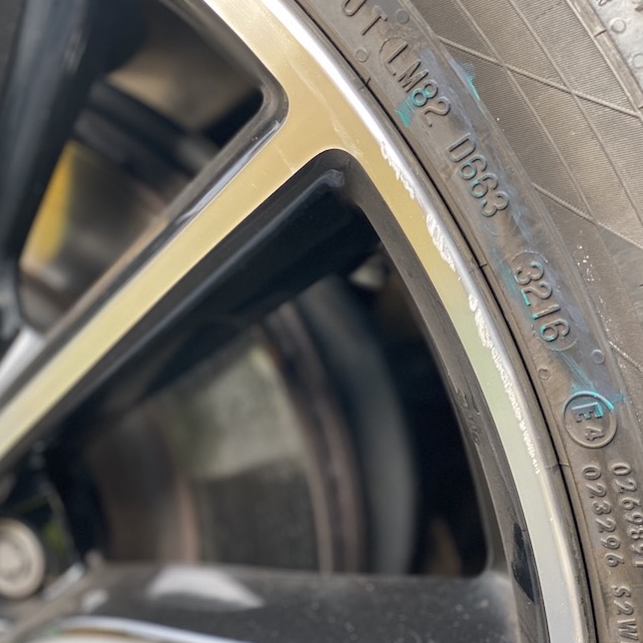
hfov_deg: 23.7
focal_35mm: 73
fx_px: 1534
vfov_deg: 23.7
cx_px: 307
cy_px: 323
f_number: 2
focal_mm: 6
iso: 80
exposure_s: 1/122
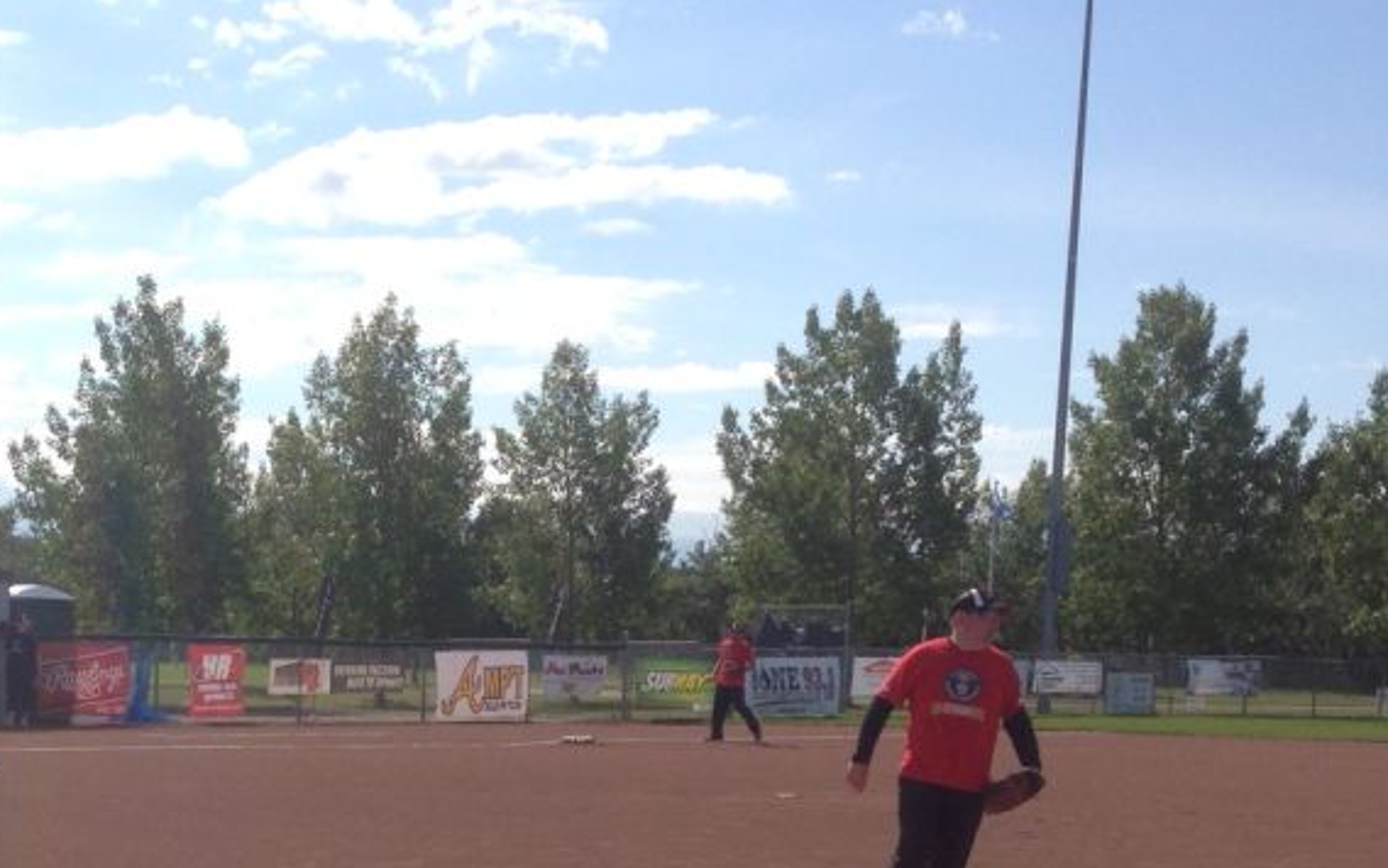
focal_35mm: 69
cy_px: 880
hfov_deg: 29.0
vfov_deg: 18.4
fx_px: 2610
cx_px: 257
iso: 50
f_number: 2.4
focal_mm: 4.13
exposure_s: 1/2088
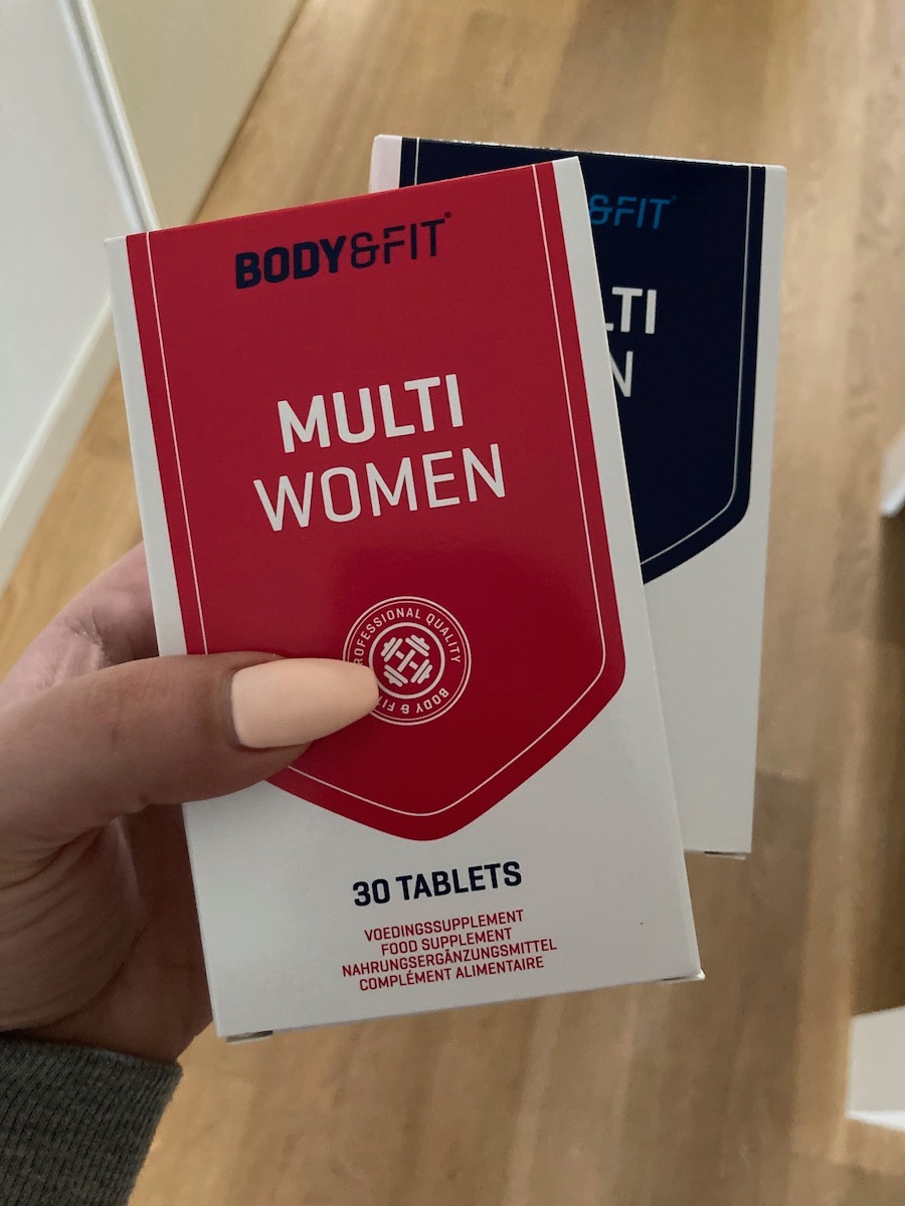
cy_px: 603
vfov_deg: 63.4
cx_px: 452
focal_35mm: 28
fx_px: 976
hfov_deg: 49.7
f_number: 1.8
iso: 640
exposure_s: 1/29
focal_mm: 3.99
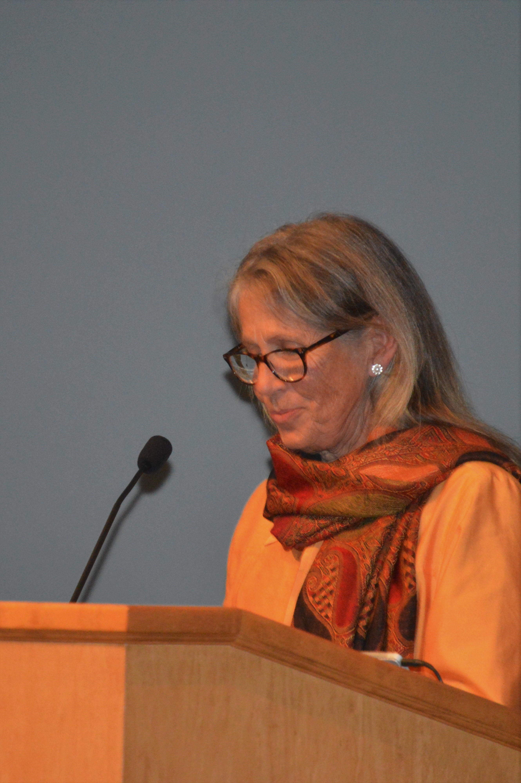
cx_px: 260
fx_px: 6522
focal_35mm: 300
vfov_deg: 6.9
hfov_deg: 4.6
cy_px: 392
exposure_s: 1/60
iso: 3200
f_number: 5.6
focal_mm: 200
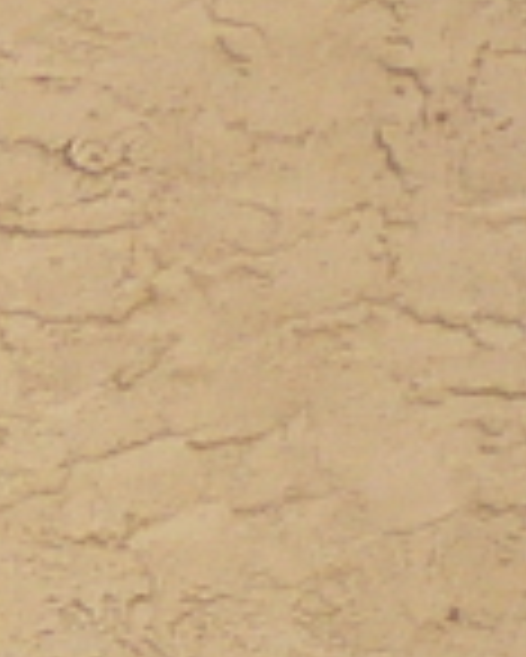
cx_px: -1915
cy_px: 2295
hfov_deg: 4.3
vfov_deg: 5.5
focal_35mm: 318
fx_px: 6182
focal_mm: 5.5
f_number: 2.8
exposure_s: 1/320
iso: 80
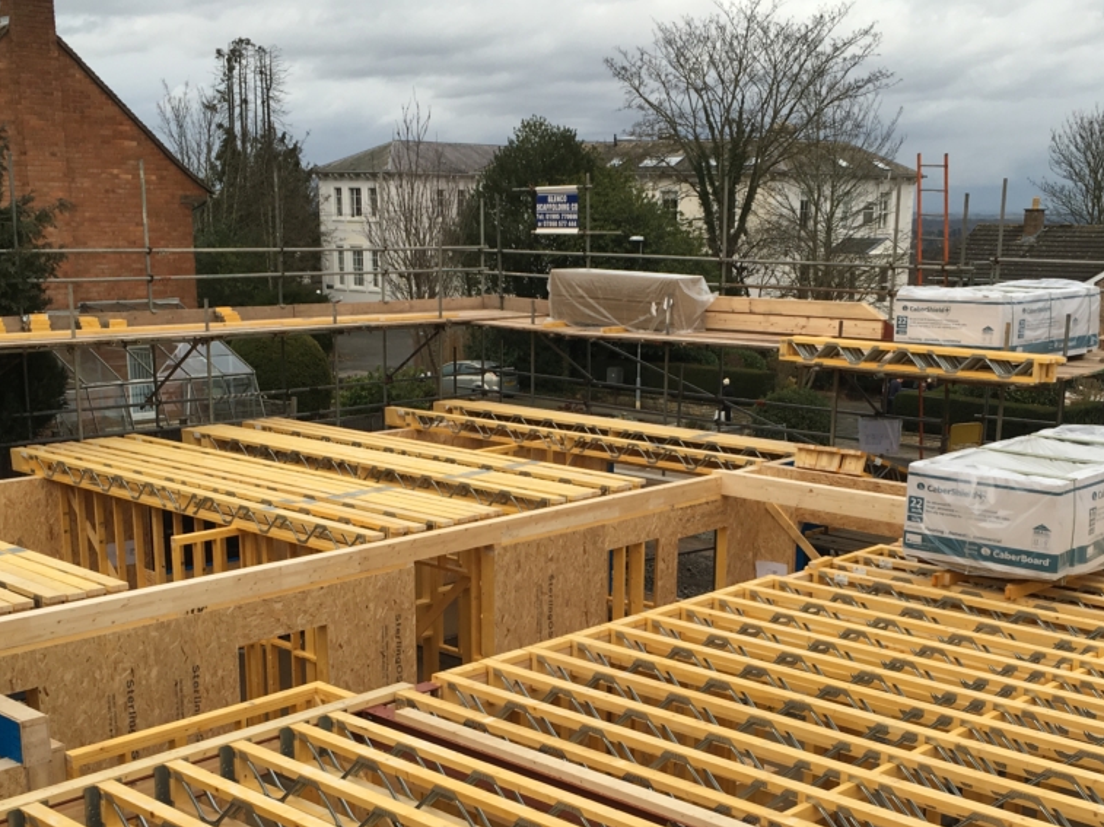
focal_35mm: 46
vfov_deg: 31.1
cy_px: 581
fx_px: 1466
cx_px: 575
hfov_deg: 41.2
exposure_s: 1/216
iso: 25
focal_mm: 4.15
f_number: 2.2
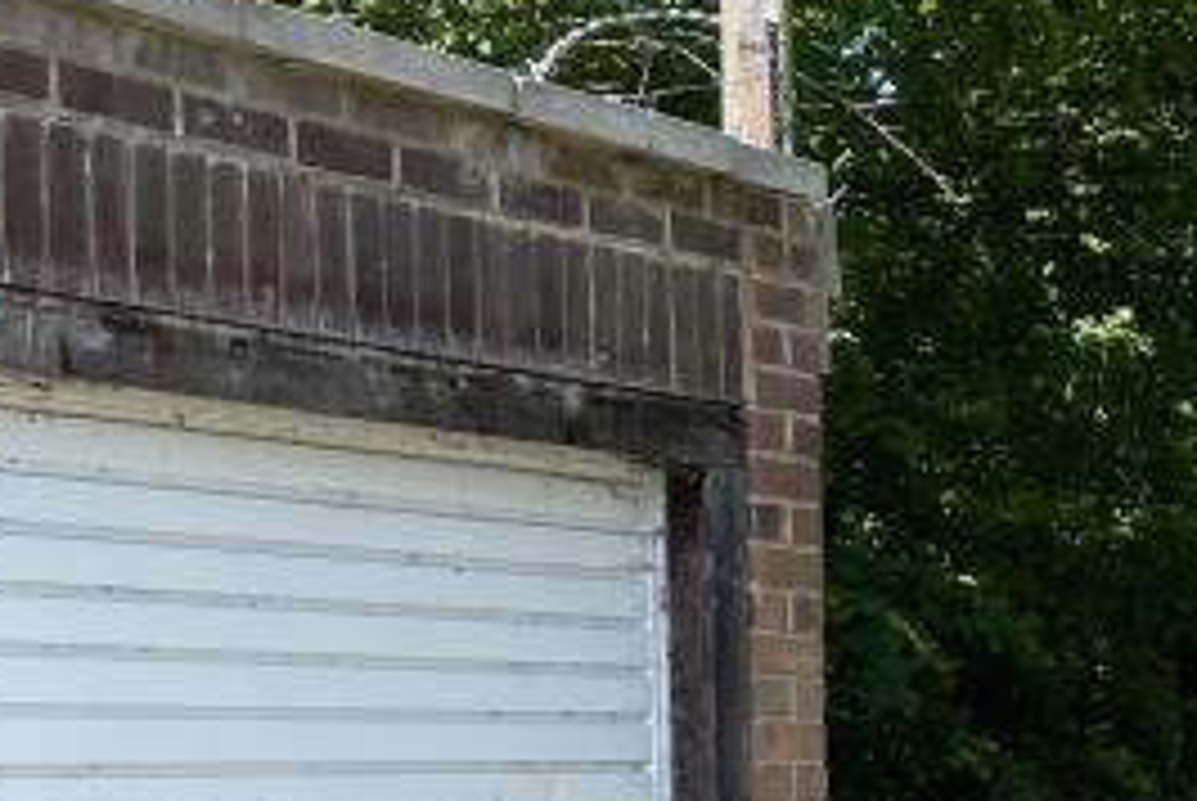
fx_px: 3462
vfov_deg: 12.9
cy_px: 976
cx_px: 1372
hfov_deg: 18.7
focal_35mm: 104
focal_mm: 4.2
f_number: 1.6
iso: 32
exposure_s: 1/1350
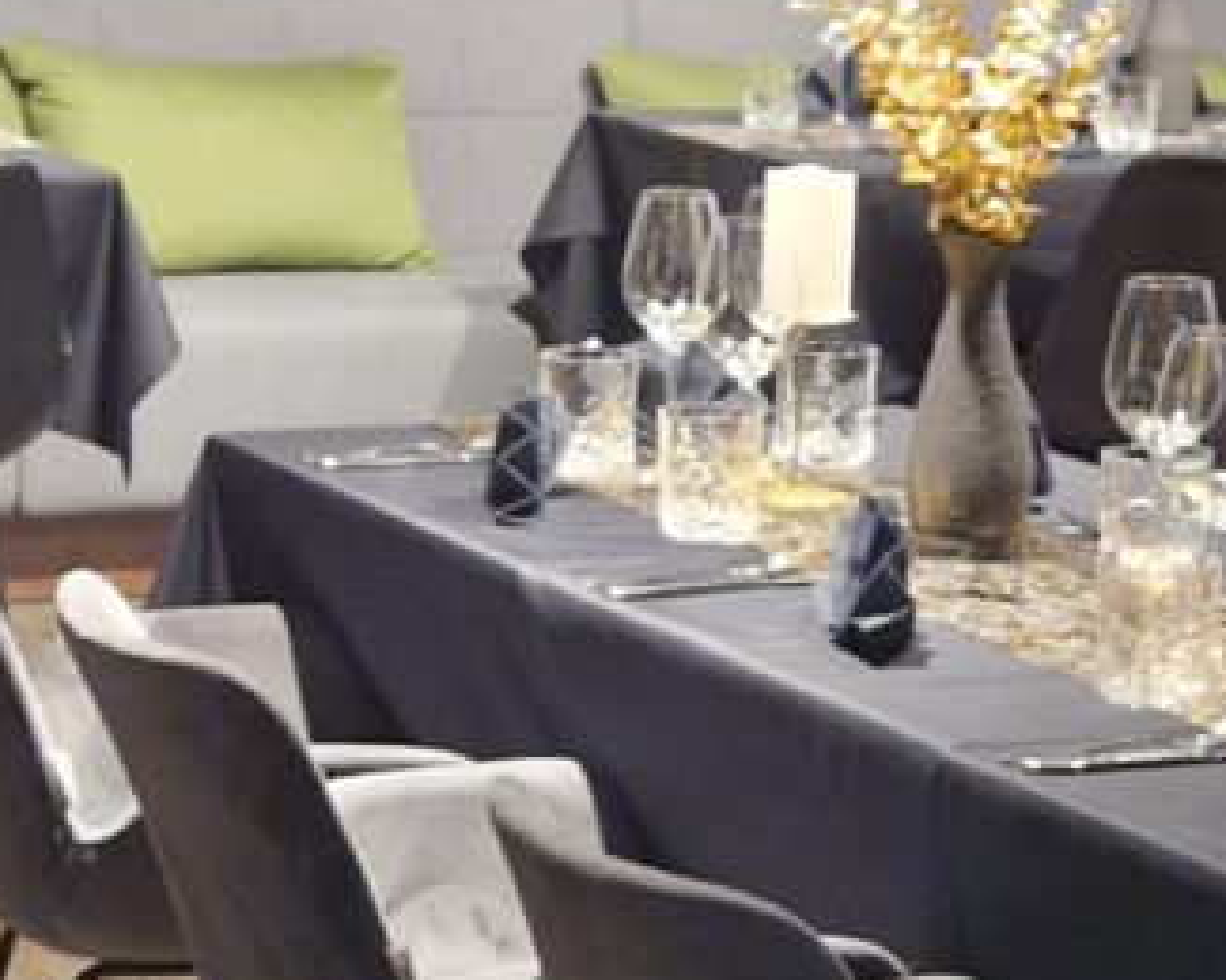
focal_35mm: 142
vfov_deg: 10.9
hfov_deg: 13.6
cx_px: 587
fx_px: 5151
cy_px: 552
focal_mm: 5.4
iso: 1000
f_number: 1.8
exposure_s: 1/100
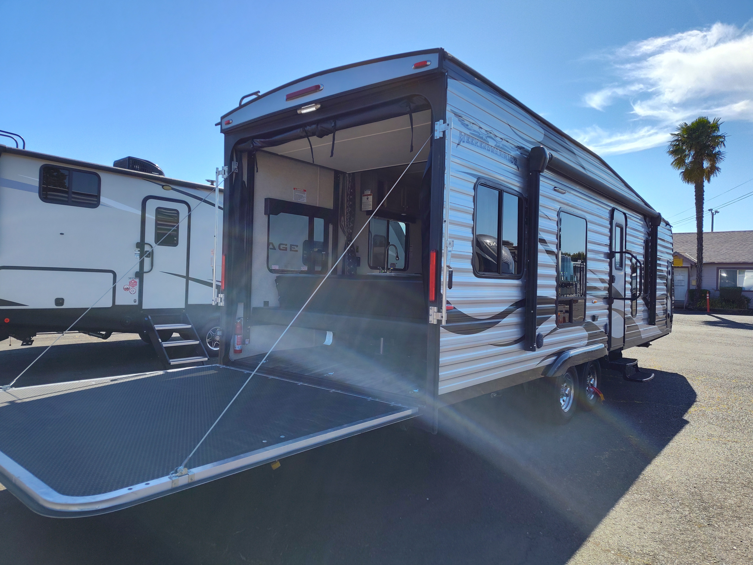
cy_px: 282
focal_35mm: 23
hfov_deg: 73.9
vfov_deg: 58.9
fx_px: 500
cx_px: 376
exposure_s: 1/1190
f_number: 1.8
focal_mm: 5.56
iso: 100
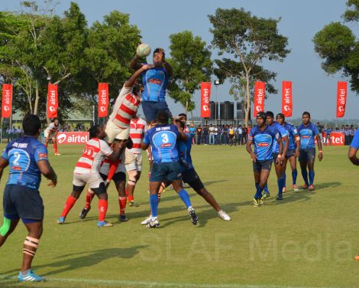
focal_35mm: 99
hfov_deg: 19.4
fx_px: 1048
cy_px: 136
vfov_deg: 15.6
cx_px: 144
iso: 400
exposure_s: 1/1600
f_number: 6.3
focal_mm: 55
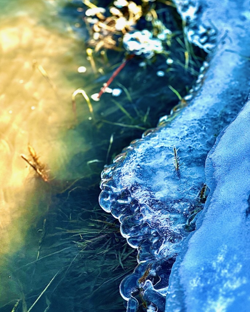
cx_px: 123
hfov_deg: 13.6
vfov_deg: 17.0
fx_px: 1045
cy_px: 144
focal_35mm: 113
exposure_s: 1/121
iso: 25
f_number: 2.8
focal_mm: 9
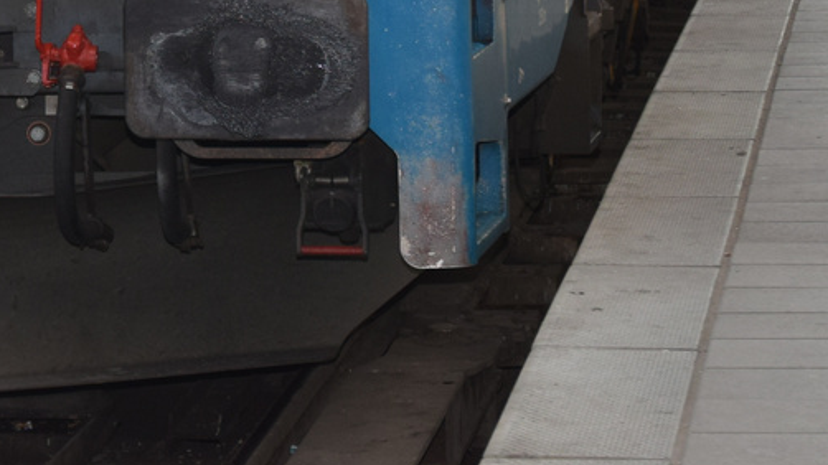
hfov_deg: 10.0
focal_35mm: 213
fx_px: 4675
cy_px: -389
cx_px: 13
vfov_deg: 5.6
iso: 320
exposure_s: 1/125
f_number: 5.6
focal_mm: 42
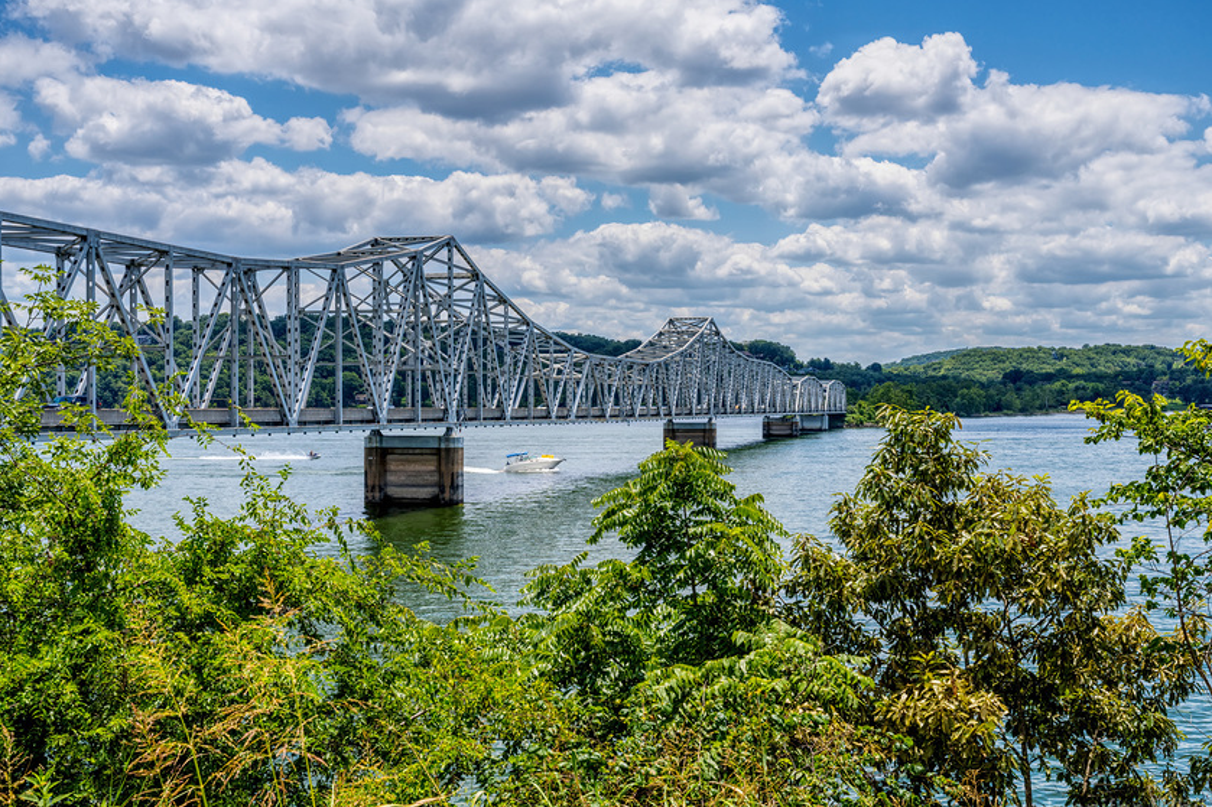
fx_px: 1485
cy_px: 430
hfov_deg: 44.4
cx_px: 641
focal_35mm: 44
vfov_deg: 30.4
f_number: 16
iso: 100
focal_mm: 41.1
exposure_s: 1/250
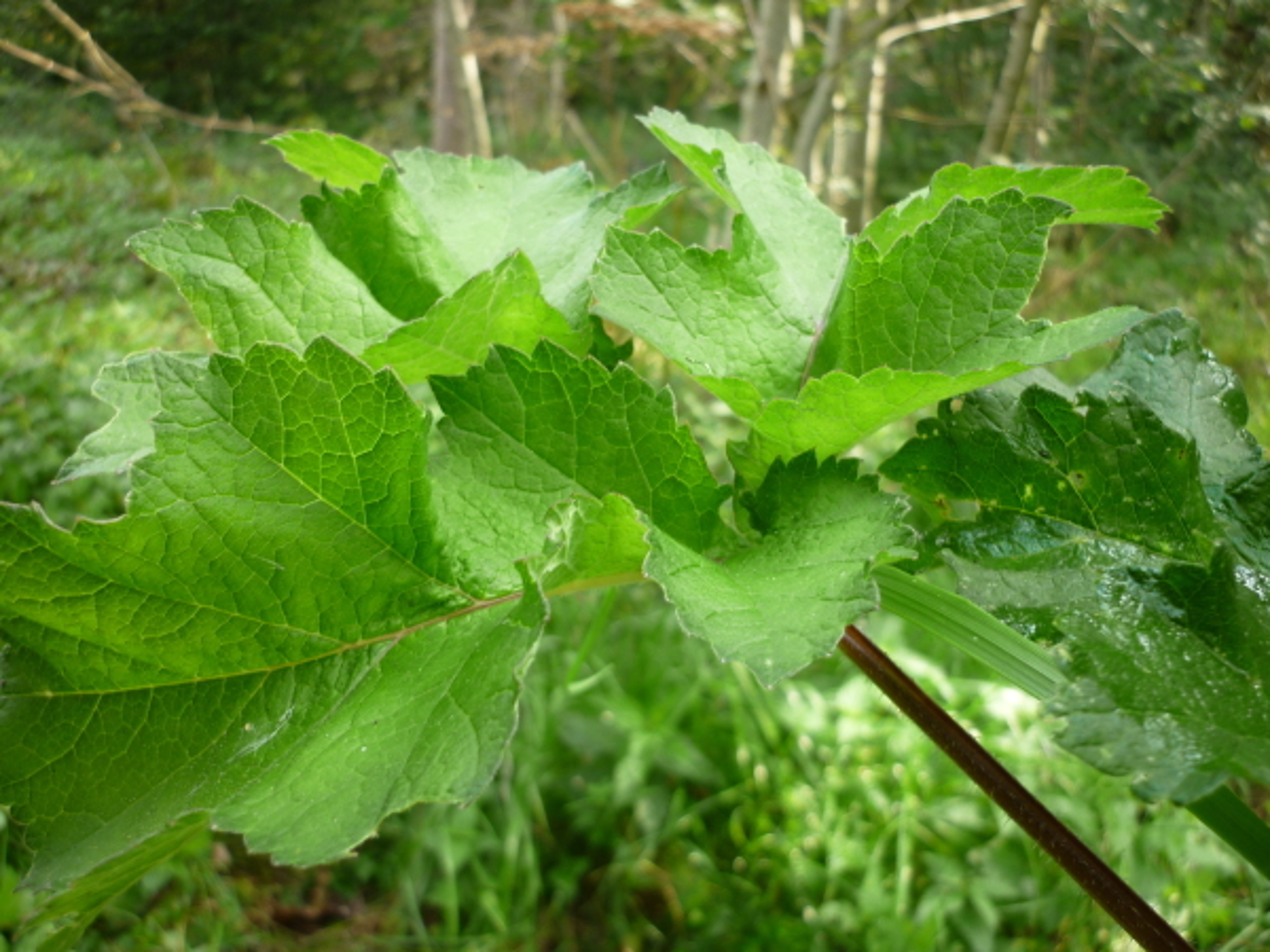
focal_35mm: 33
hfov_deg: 55.4
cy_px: 476
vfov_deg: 42.9
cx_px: 635
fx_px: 1211
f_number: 2.8
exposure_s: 1/80
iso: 80
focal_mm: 5.5
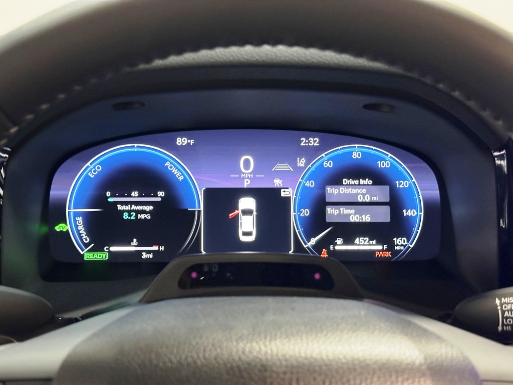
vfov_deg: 30.3
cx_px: 256
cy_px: 192
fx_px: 711
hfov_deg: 39.7
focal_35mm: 48
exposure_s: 1/30
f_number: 1.78
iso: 500
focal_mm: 6.86
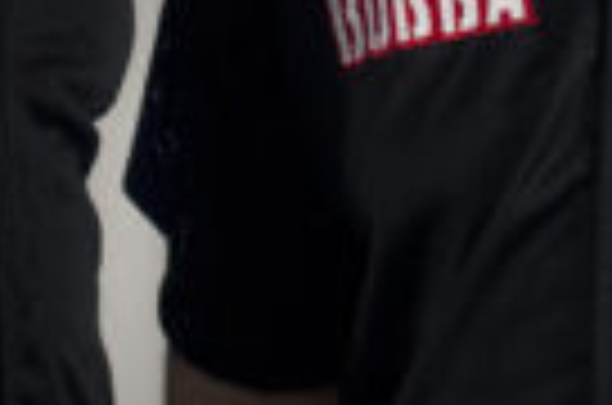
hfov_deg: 7.0
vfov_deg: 4.6
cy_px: -266
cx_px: 194
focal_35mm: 295
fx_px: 5003
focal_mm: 50
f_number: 4
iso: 640
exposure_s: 1/200
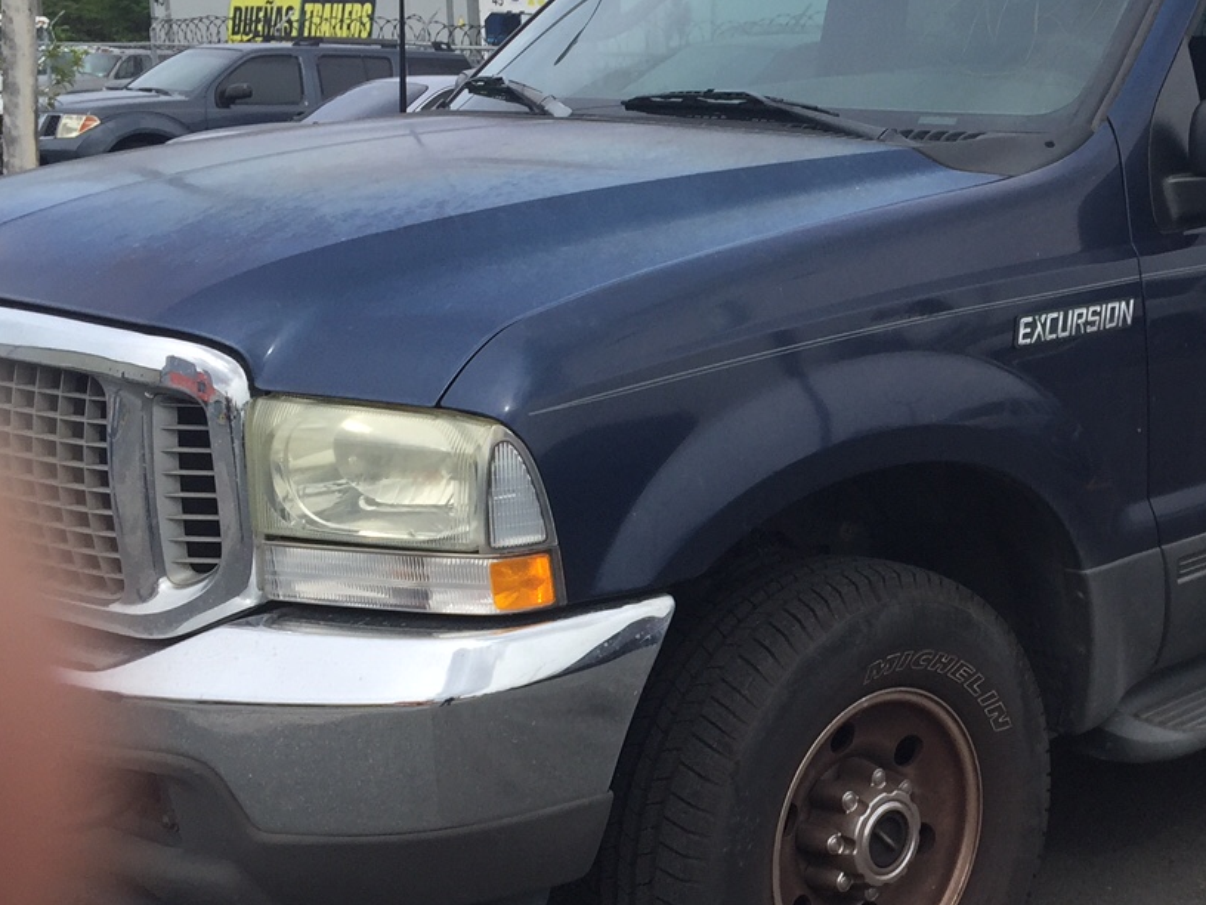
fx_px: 2021
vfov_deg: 25.2
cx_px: 1055
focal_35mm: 58
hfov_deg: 31.8
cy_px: 523
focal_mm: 4.15
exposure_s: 1/1014
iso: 32
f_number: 2.2
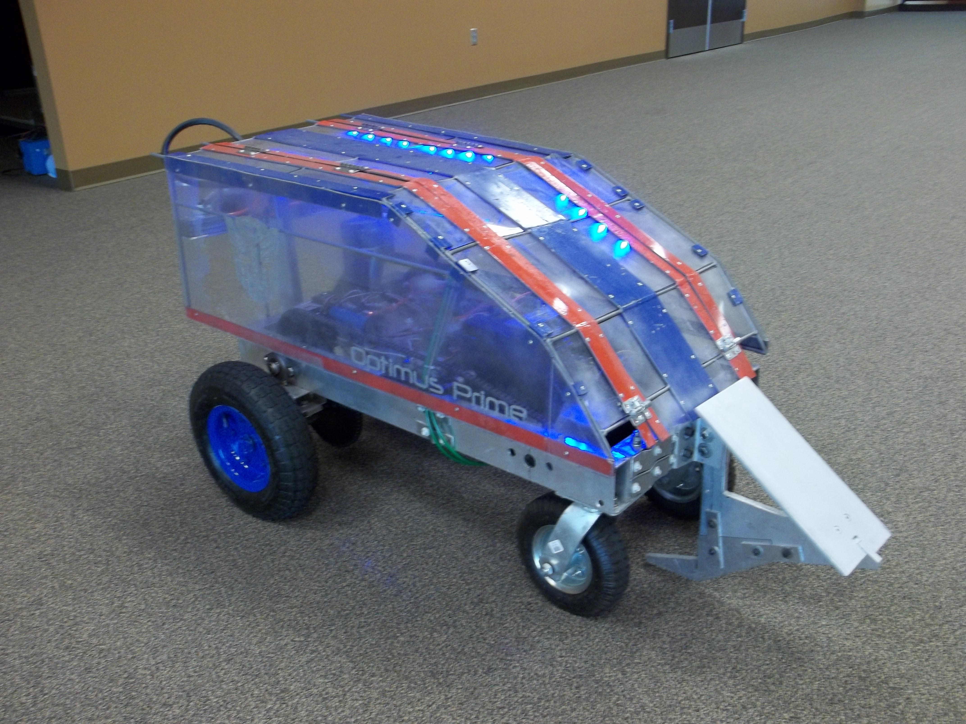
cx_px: 483
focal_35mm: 33
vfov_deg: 42.9
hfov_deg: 55.4
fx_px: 921
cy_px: 362
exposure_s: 1/15
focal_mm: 5.9
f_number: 3.3
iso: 160
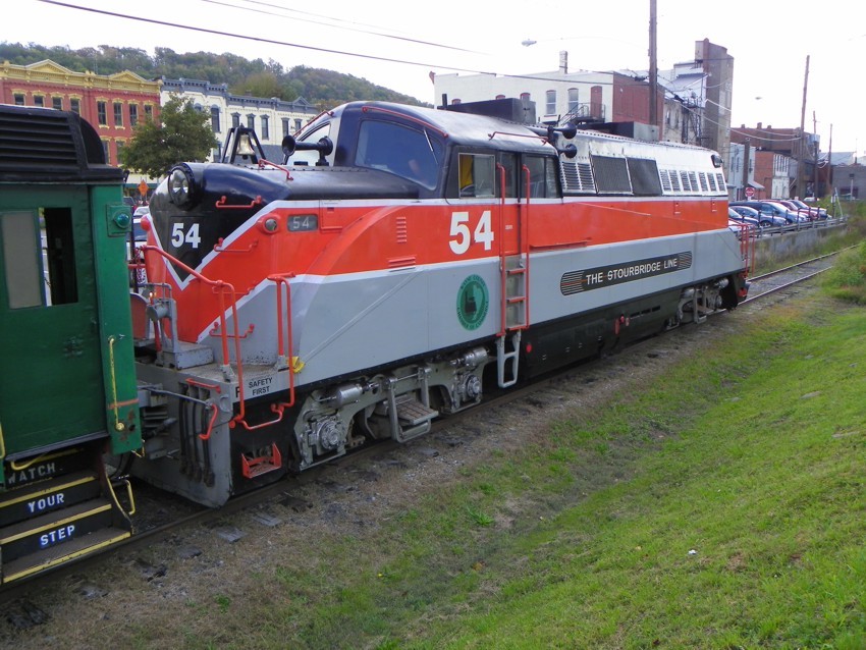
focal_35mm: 31
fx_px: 776
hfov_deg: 58.3
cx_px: 433
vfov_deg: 45.5
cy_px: 325
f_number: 2.8
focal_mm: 5.5
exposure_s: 1/200
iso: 64
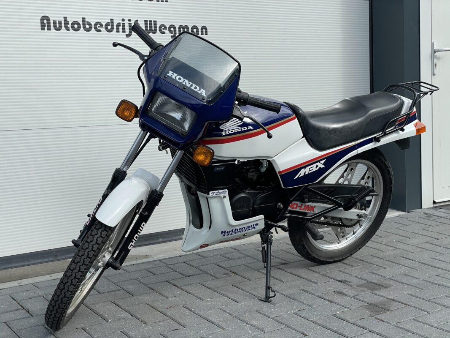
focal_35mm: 52
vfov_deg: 28.0
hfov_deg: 36.8
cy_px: 169
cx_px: 225
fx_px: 676
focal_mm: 6
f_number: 2
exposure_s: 1/749
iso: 25
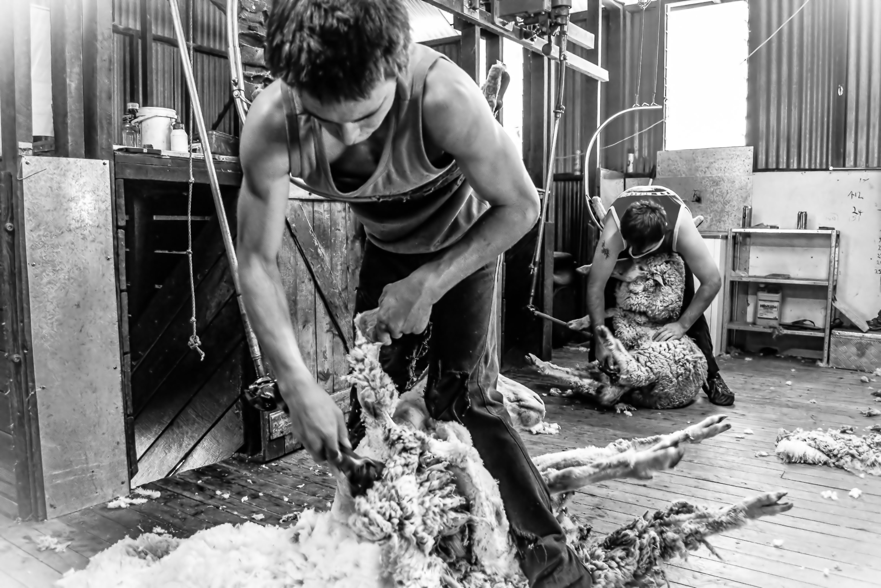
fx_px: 661
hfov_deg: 67.4
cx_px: 440
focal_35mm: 27
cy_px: 294
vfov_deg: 47.9
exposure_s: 1/100
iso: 1600
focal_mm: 18
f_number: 4
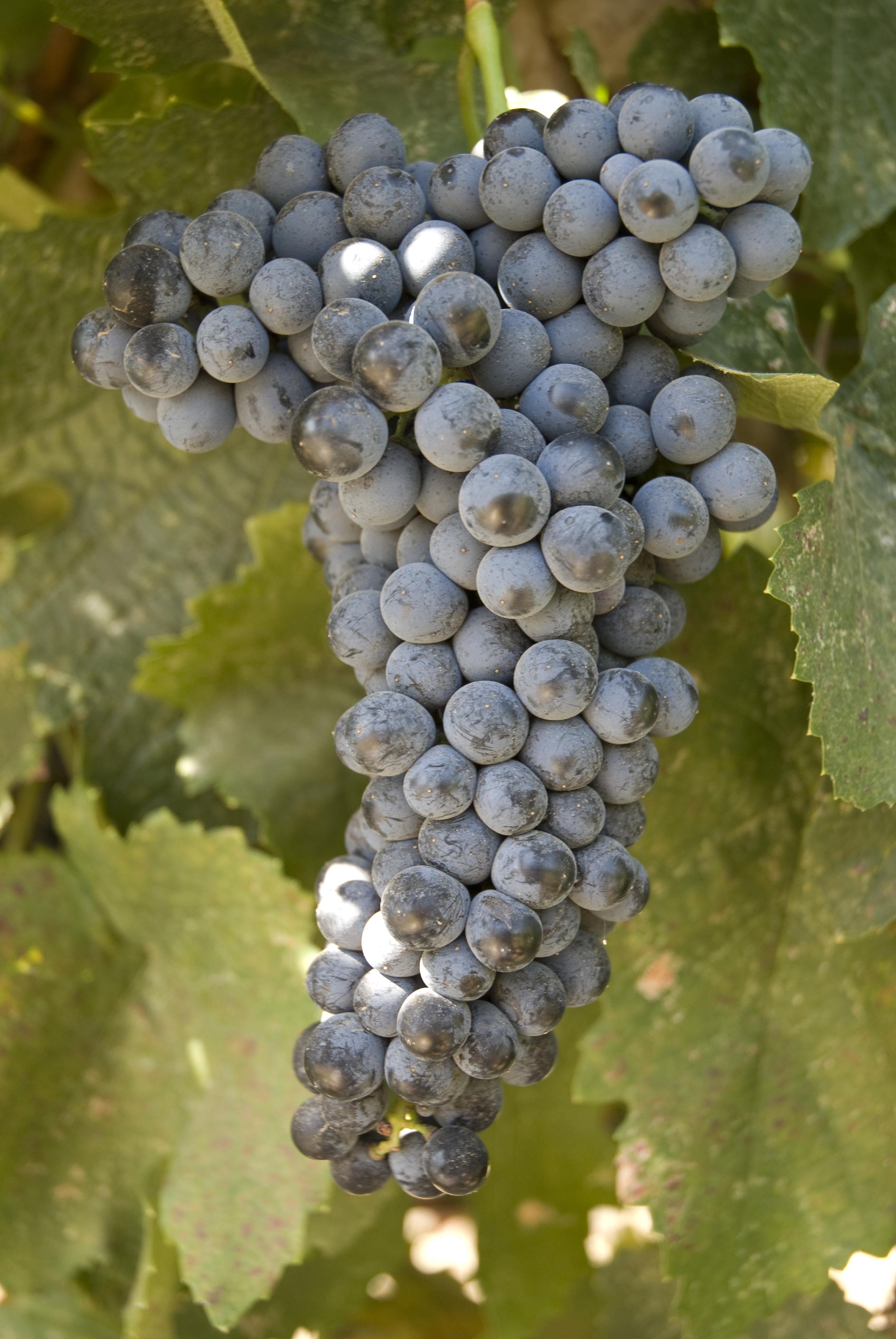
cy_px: 670
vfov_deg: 35.0
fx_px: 2122
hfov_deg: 23.8
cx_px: 448
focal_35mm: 57
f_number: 4.2
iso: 200
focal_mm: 38
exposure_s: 1/60
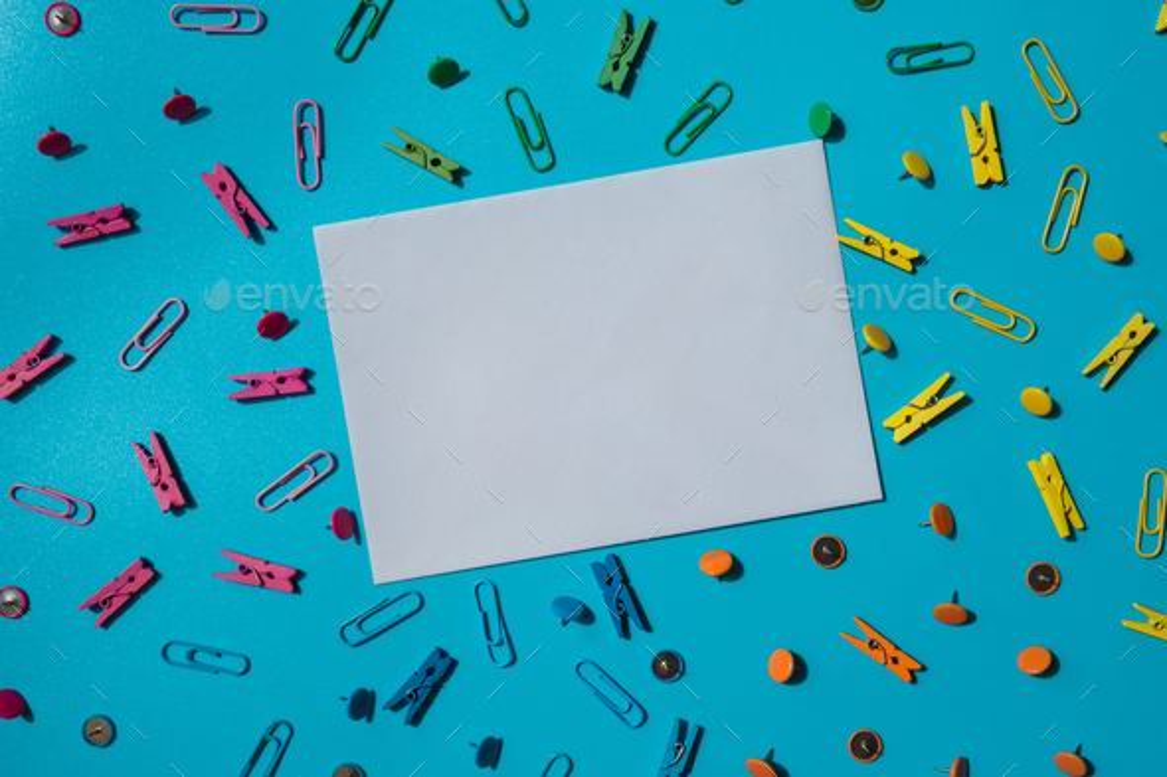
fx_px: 1393
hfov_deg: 45.4
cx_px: 584
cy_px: 388
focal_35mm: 43
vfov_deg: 31.2
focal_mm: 28.9
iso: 640
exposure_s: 1/1250
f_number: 13
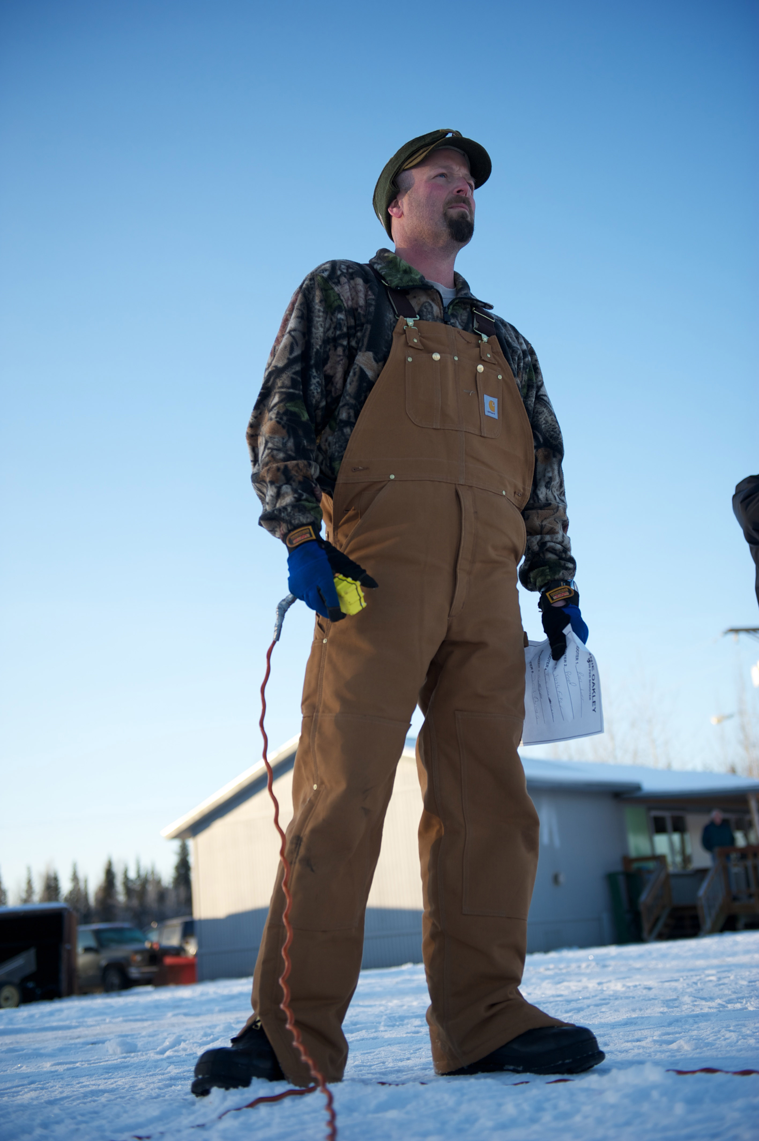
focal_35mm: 45
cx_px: 380
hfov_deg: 29.8
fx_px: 1425
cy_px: 570
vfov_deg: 43.6
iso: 200
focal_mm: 45
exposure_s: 1/1000
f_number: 2.8
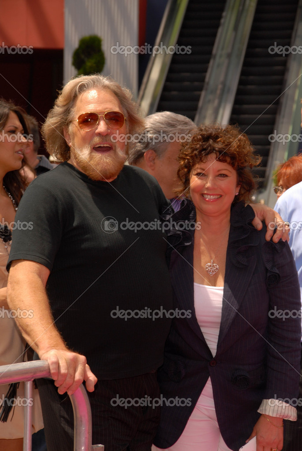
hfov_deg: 11.7
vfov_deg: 17.5
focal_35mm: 117
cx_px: 151
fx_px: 1468
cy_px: 226
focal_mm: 78
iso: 125
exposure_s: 1/250
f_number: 8
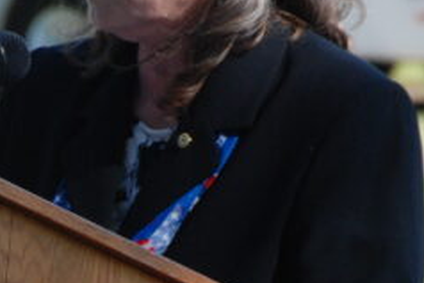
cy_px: 292
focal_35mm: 729
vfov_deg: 1.9
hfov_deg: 2.8
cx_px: 36
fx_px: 8595
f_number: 5.6
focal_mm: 105
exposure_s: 1/500
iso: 400
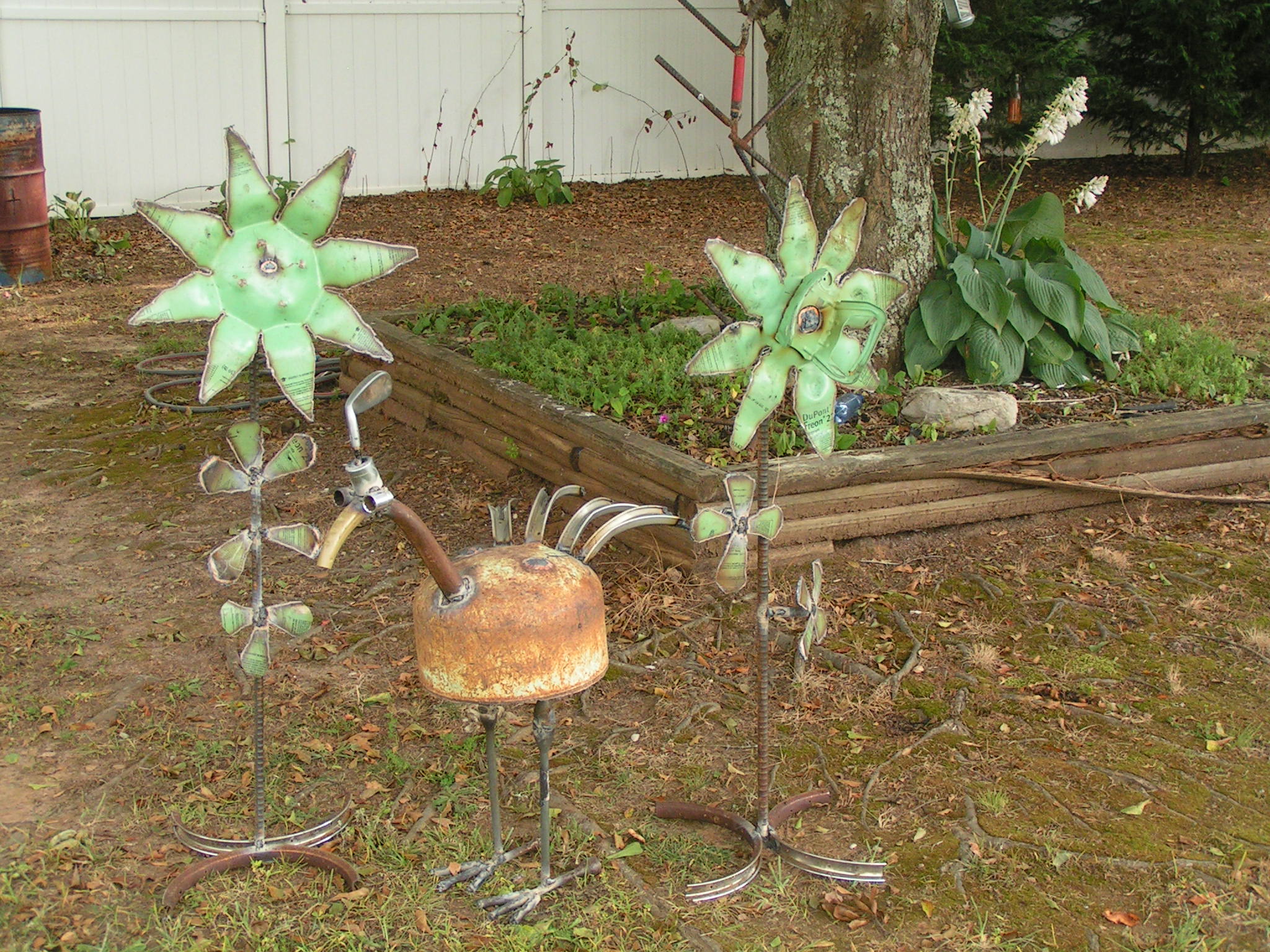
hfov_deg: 38.9
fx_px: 1798
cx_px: 635
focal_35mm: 49
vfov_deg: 29.7
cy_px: 476
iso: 50
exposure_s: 1/125
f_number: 4
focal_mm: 7.6
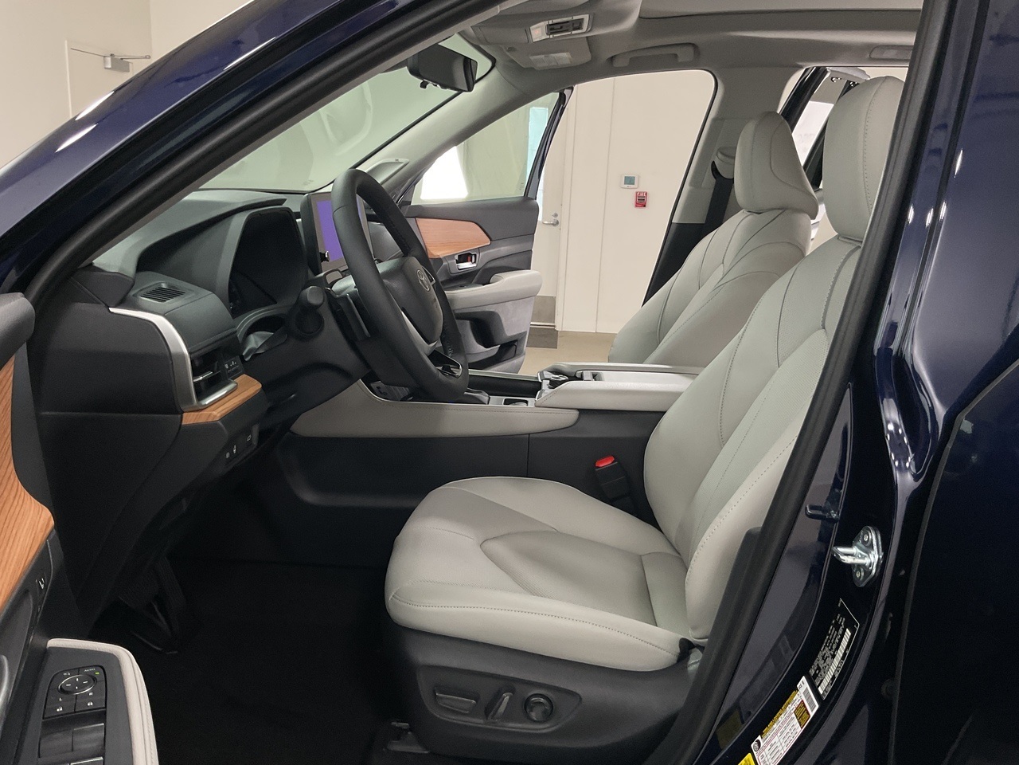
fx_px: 854
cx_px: 510
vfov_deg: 48.2
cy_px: 382
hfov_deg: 61.7
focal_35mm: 29
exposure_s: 1/120
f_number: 1.8
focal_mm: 3
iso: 50
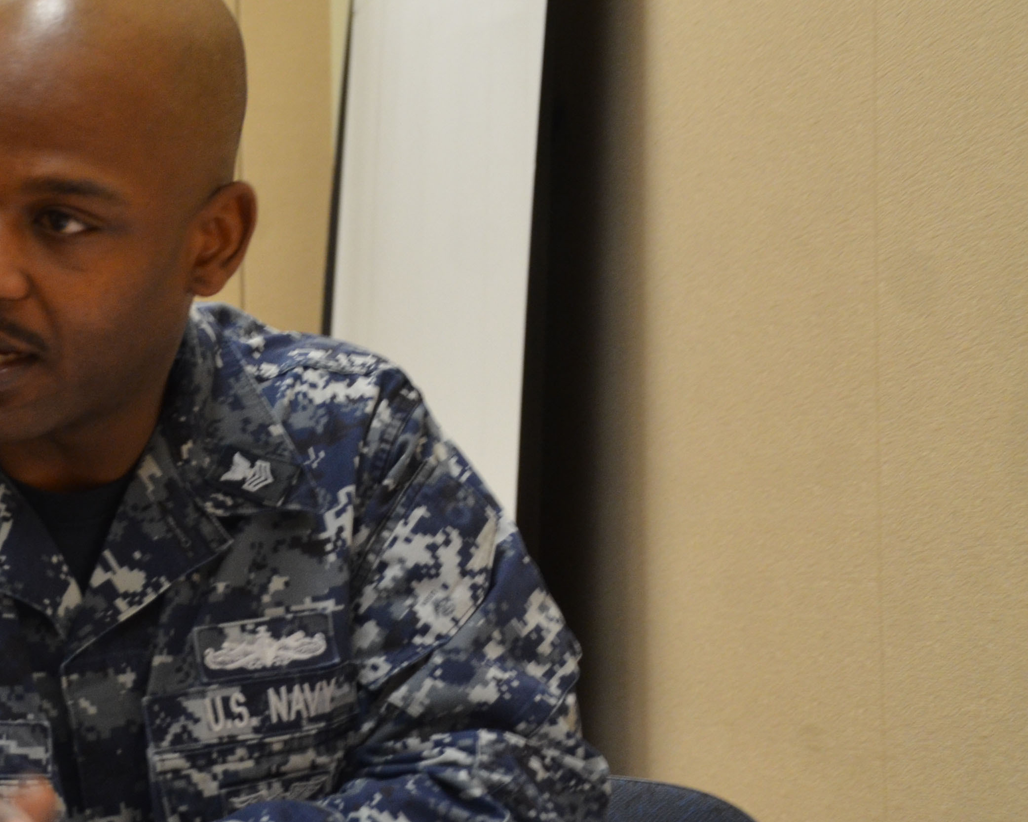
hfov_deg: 16.5
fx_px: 3438
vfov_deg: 13.6
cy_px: 611
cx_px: -122
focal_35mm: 113
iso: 900
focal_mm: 34
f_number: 4.2
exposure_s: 1/30
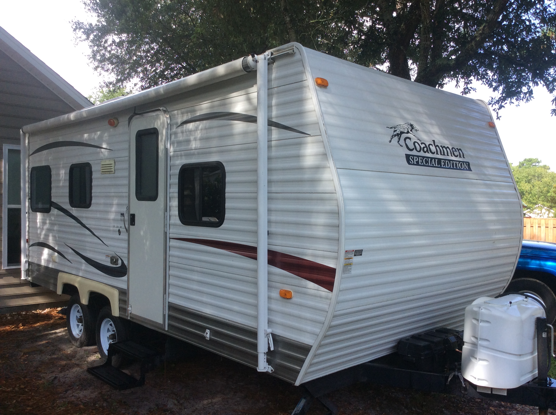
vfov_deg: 44.1
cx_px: 278
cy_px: 208
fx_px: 513
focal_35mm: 32
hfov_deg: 56.9
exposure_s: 1/344
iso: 32
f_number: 2.4
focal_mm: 3.3
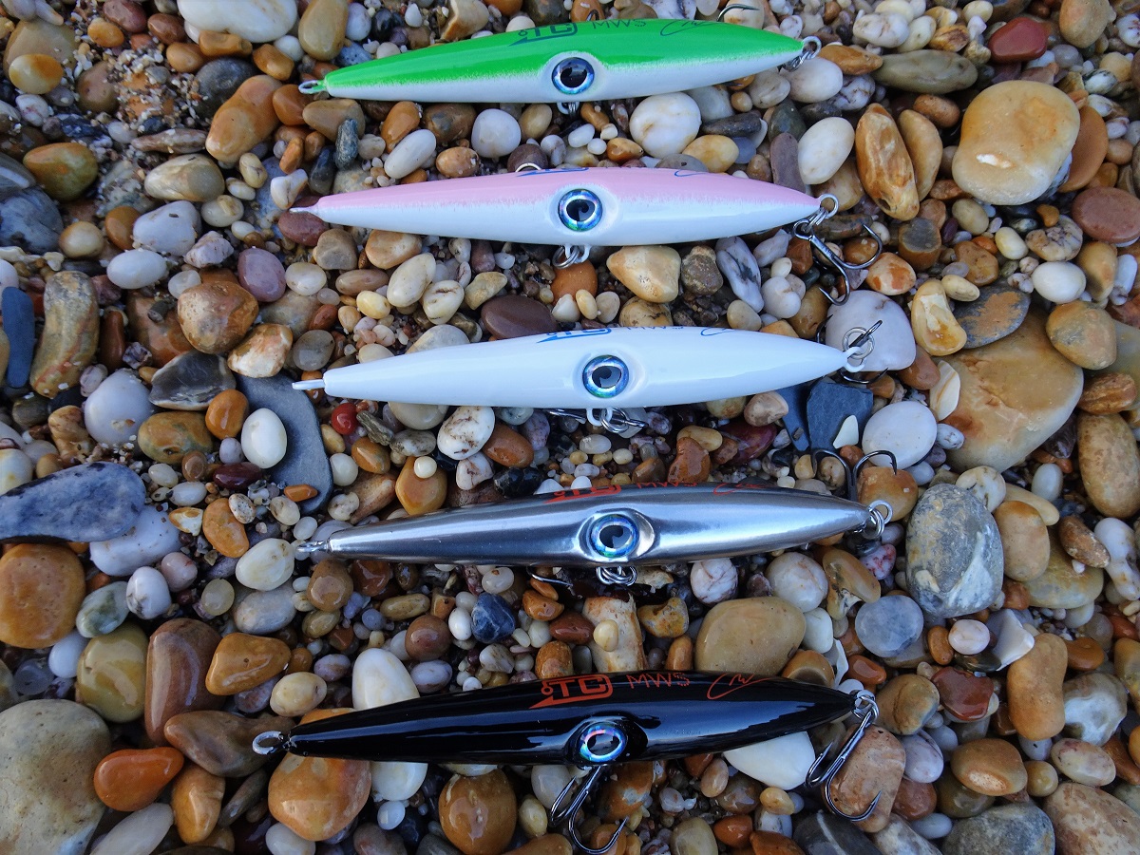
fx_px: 790
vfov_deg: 56.8
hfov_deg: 71.6
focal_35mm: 24
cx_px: 570
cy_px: 428
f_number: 3.5
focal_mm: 4.1
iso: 80
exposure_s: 1/100
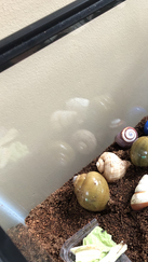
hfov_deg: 24.4
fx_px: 306
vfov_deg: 46.4
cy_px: 128
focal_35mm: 44
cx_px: 180
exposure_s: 1/15
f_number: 1.8
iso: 50
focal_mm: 3.99
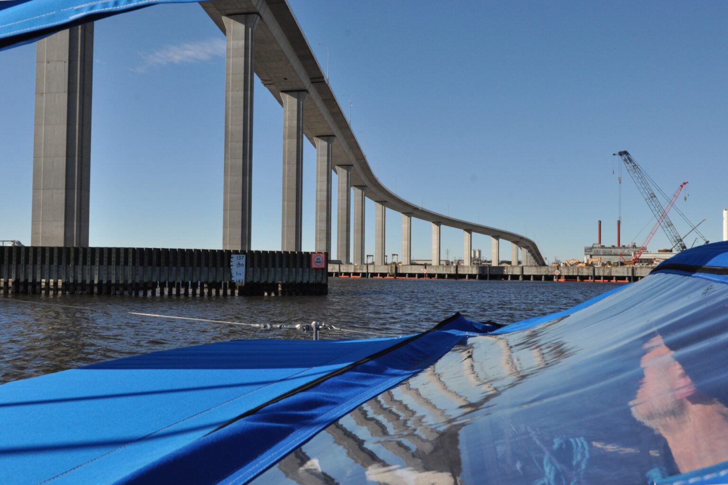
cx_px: 364
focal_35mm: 30
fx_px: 606
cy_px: 242
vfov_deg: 43.6
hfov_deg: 61.9
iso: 640
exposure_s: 1/800
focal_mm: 20
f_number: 14
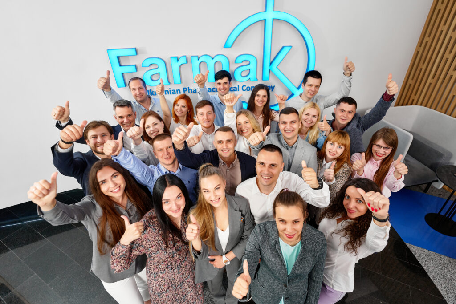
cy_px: 152
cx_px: 228
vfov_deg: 73.1
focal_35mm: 16
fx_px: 205
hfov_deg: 96.0
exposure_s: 1/200
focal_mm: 16.2
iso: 400
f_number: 2.8
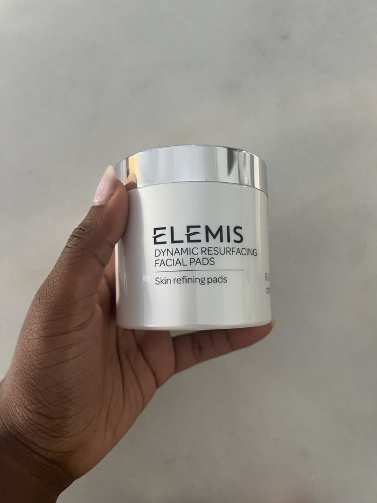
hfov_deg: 53.1
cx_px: 188
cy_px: 252
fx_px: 378
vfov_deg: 67.3
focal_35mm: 26
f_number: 1.5
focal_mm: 5.7
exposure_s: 1/60
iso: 125
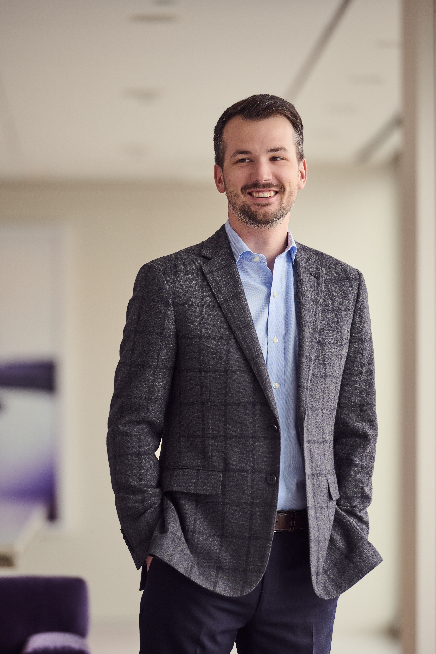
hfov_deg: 6.9
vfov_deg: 10.3
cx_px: 218
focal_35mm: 200
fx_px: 3633
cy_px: 327
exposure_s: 1/320
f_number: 3.5
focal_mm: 200
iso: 320
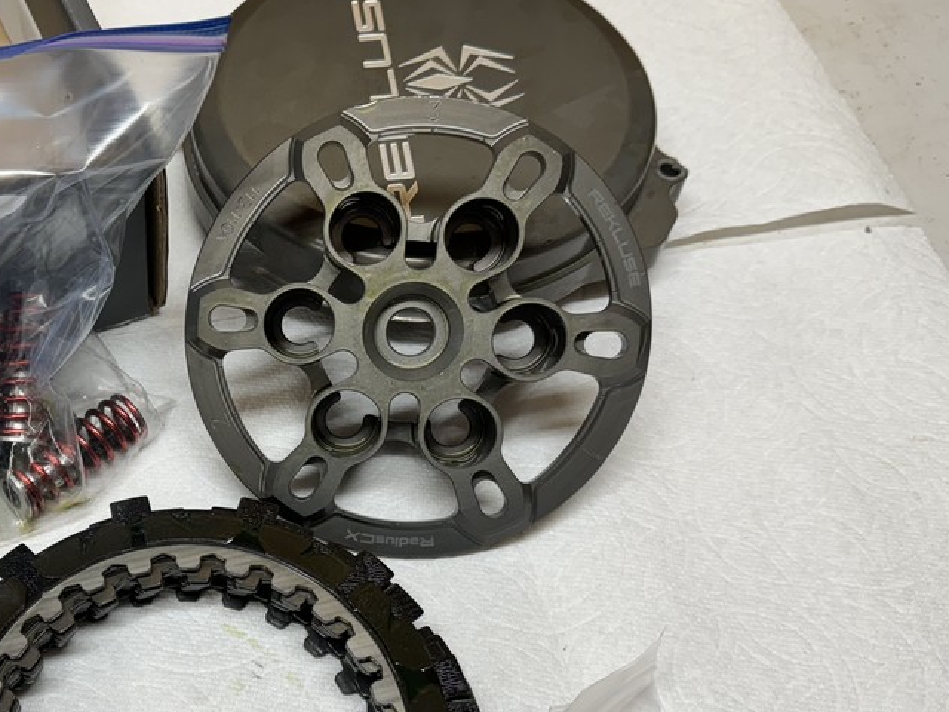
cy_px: 463
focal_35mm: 45
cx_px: 181
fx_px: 1234
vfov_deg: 32.0
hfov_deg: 40.2
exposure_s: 1/120
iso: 80
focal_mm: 6.76
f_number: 1.78
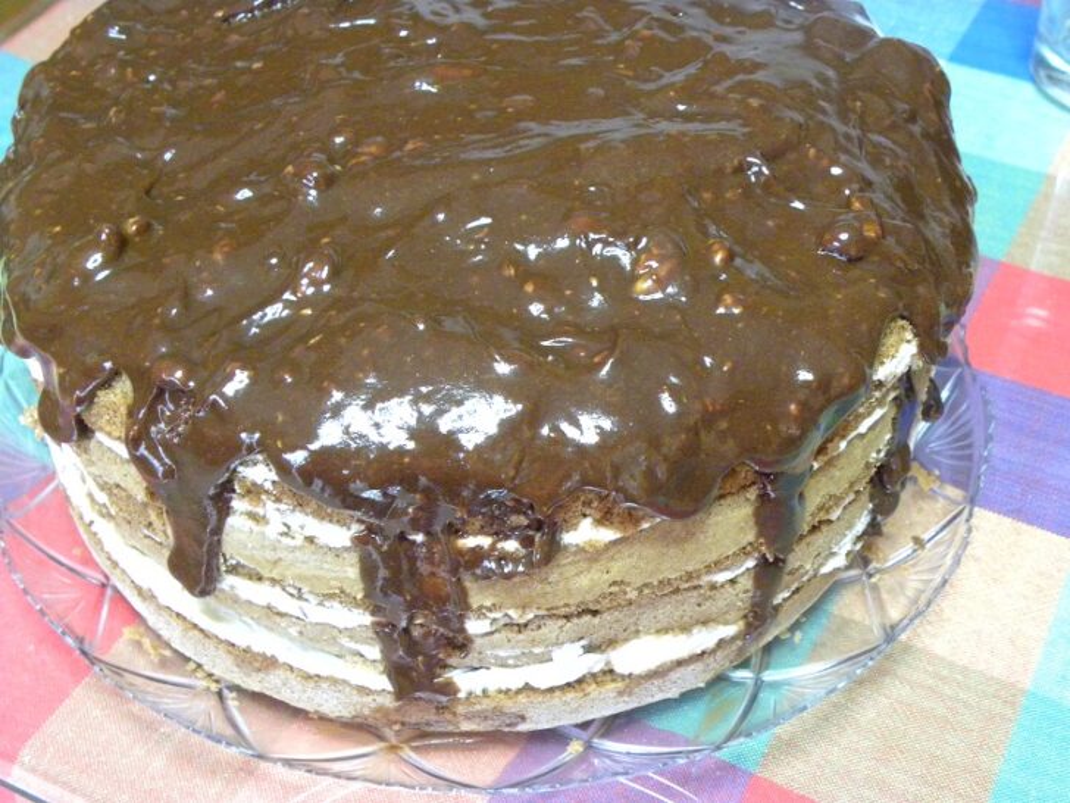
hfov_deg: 36.8
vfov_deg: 28.0
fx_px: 1607
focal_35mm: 52
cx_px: 535
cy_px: 402
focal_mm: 9.2
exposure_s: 1/9.5
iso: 693
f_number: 3.5
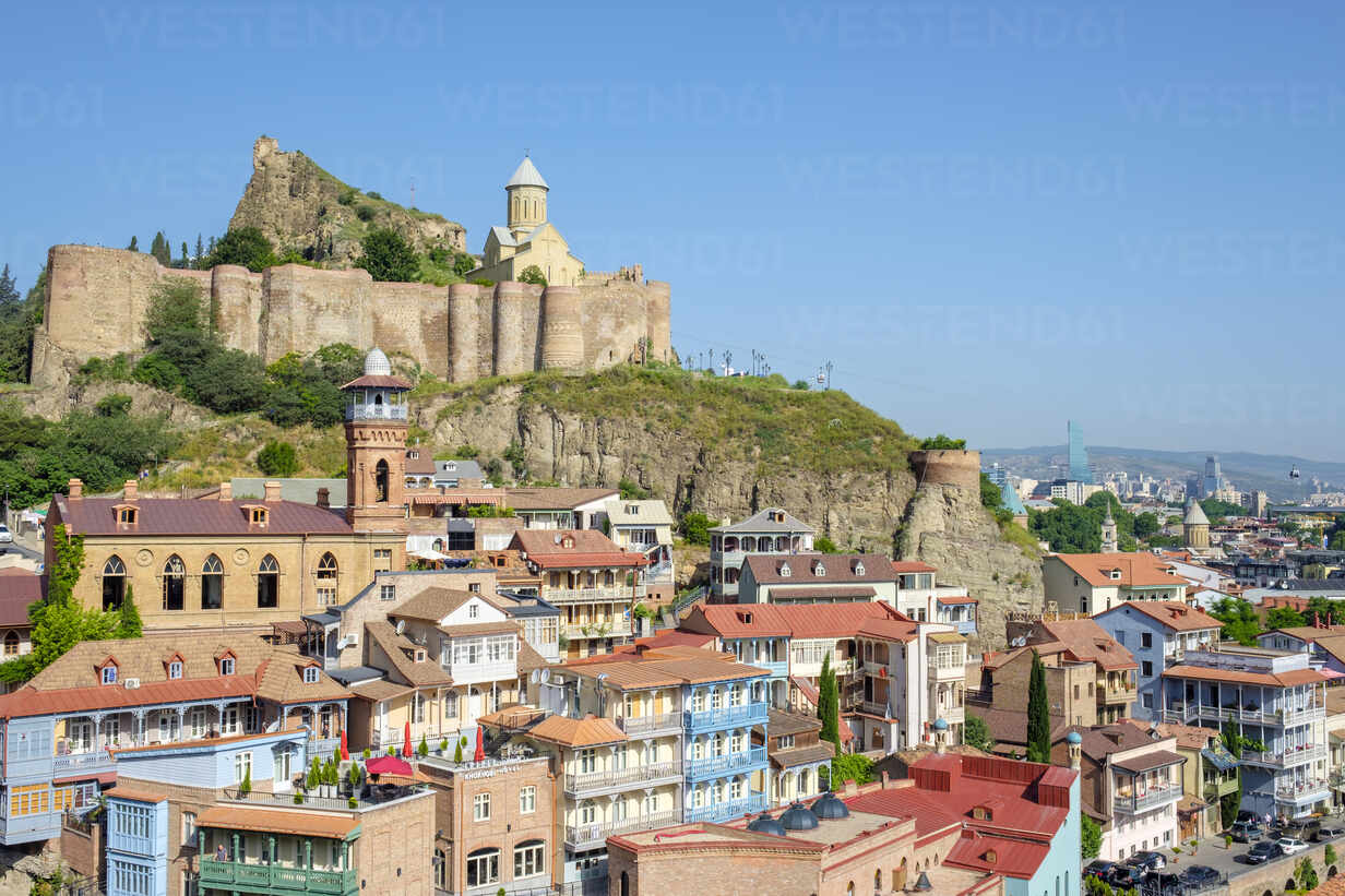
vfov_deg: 37.8
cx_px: 672
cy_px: 448
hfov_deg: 54.4
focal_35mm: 35
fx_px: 1307
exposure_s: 1/450
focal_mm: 23
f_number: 8
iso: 200
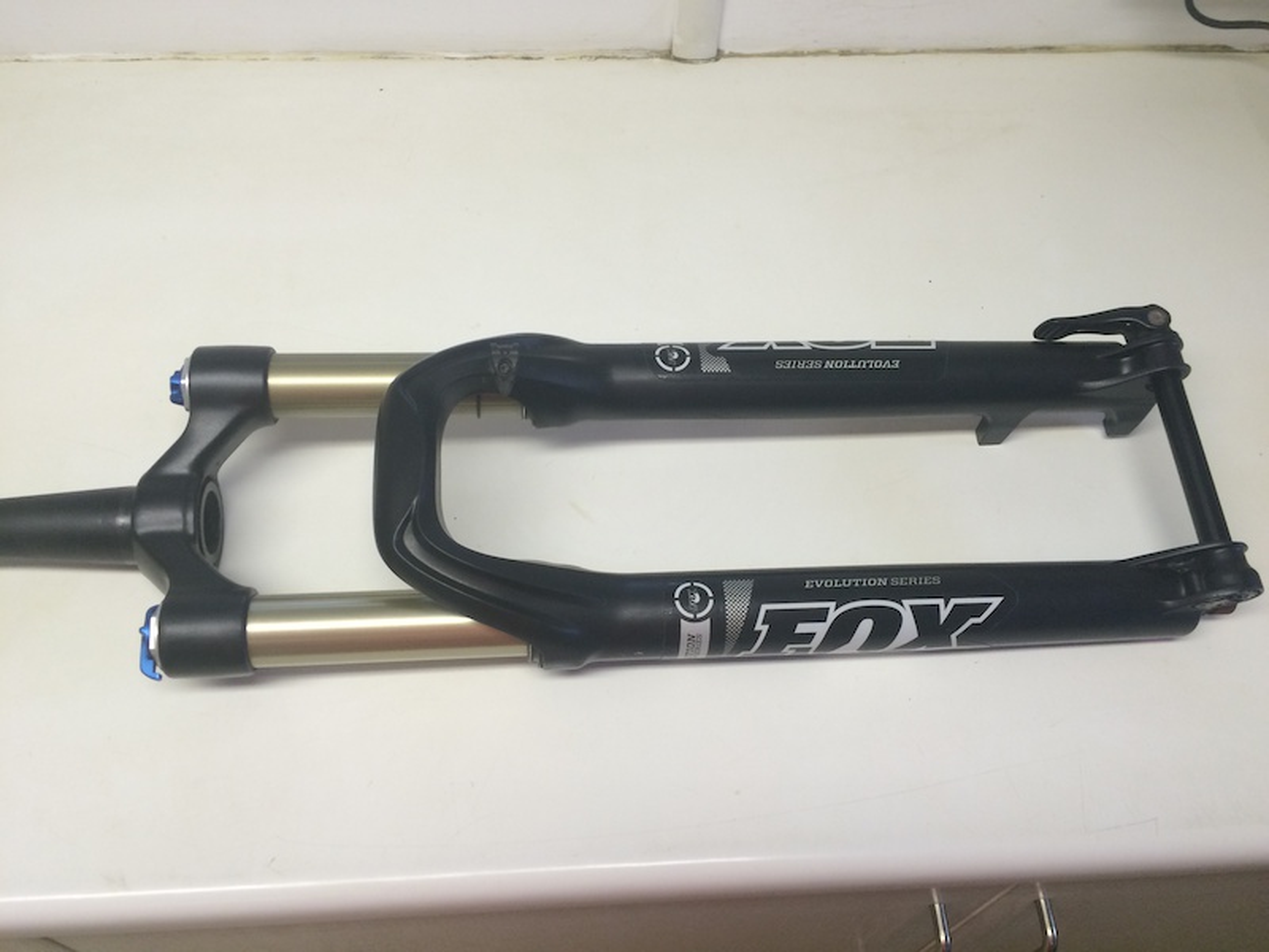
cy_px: 476
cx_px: 634
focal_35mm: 29
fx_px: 1063
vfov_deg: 48.2
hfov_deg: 61.7
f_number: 2.2
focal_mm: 4.15
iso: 50
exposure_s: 1/33
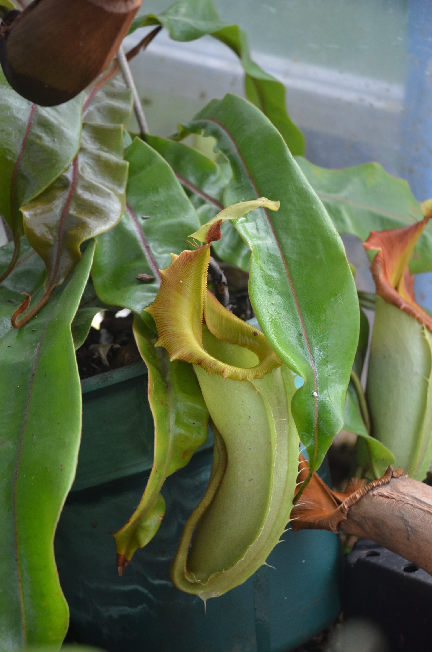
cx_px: 216
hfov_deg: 13.0
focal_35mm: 105
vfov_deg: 19.5
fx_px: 1899
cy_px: 326
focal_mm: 70
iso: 1250
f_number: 4.5
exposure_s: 1/125
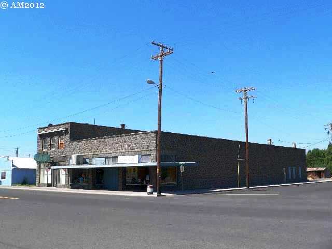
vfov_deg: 39.7
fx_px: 345
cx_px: 166
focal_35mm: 36
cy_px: 124
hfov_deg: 51.4
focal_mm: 6
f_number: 4.6
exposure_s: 1/400
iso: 80
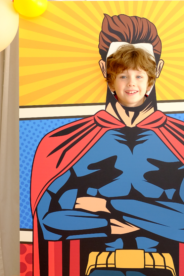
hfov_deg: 13.3
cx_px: 127
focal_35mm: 103
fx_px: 790
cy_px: 111
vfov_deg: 19.8
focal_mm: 35
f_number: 2.2
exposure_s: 1/125
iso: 400
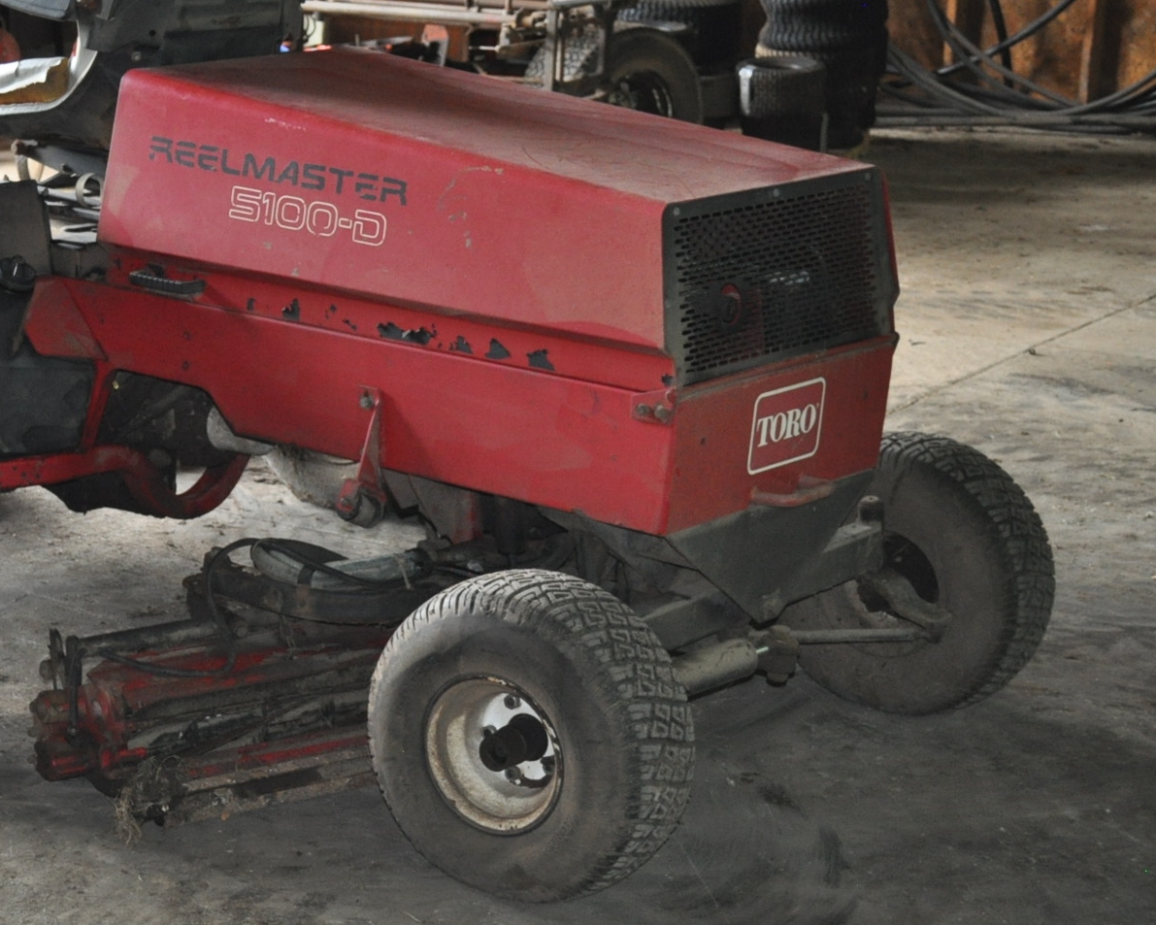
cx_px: 137
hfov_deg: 23.0
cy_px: 443
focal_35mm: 81
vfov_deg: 18.9
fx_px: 2771
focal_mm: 32
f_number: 4.8
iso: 800
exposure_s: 1/60
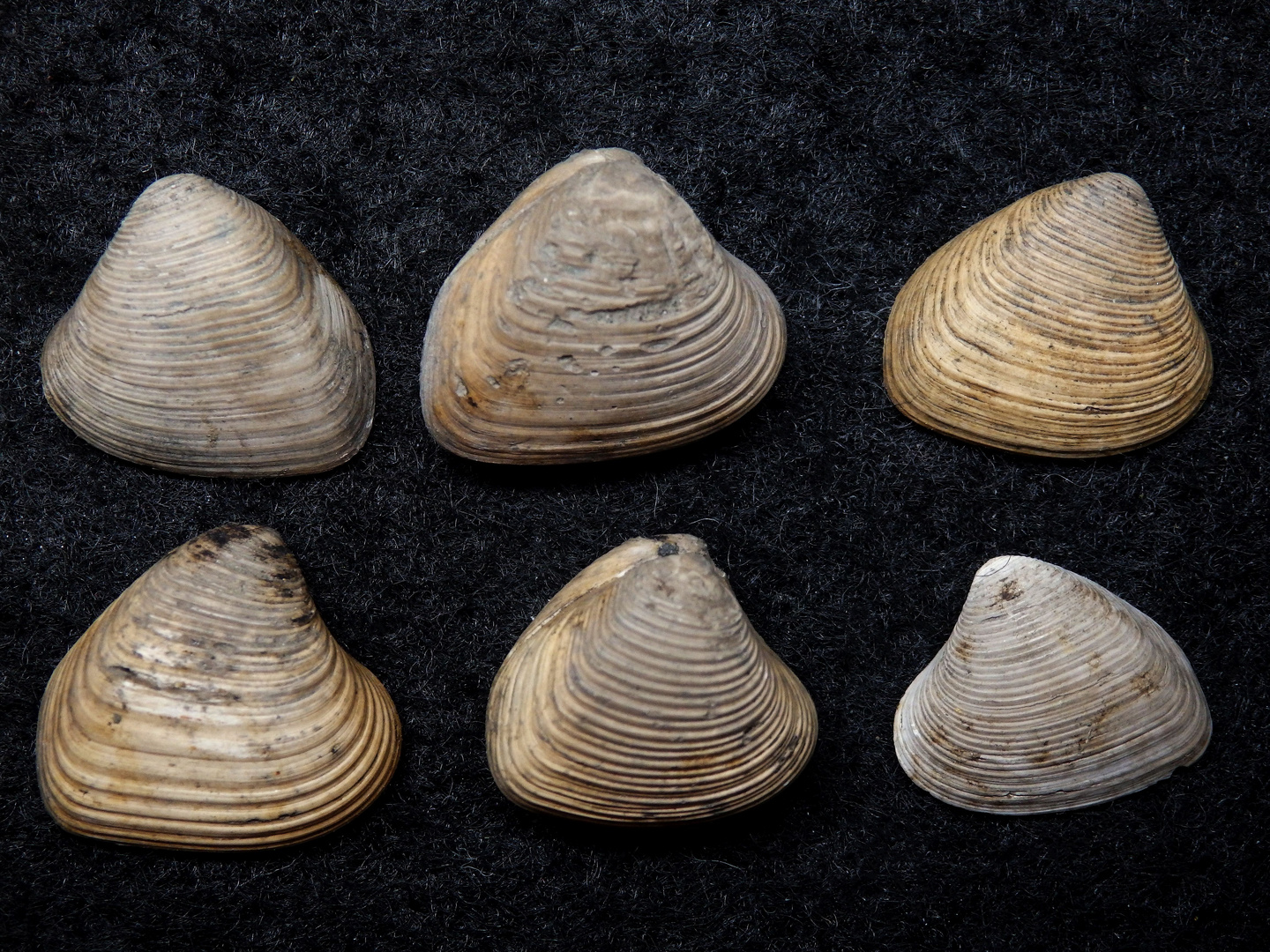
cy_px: 476
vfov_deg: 22.3
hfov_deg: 29.4
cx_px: 635
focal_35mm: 66
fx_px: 2421
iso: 400
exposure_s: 1/100
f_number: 4.4
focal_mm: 11.9
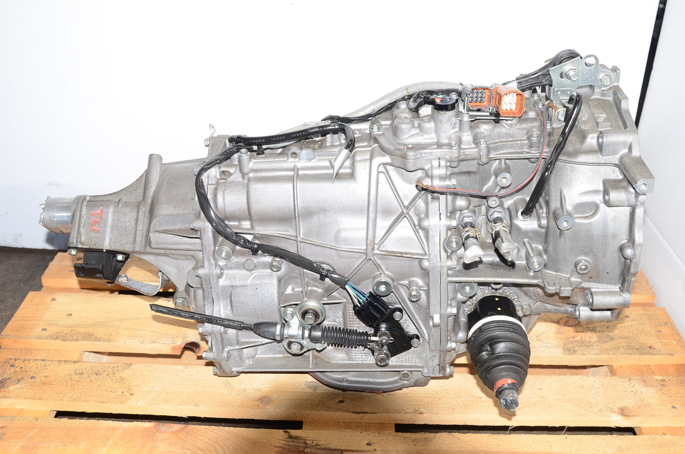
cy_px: 227
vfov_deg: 36.7
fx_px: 684
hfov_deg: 53.2
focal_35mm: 36
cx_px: 342
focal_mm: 24
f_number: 5
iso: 100
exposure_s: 1/60
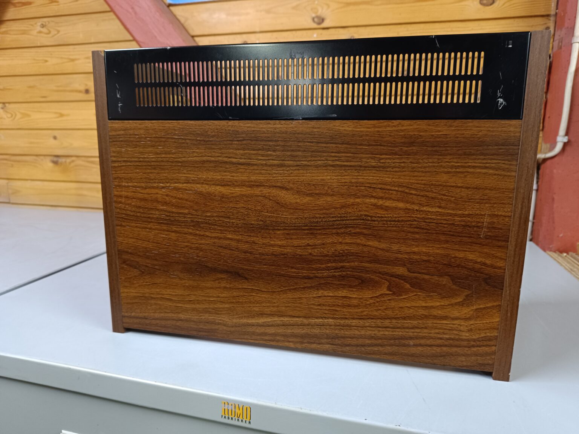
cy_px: 217
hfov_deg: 71.6
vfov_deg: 56.8
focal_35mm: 24
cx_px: 290
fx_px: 401
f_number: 1.88
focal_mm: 5.59
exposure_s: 1/25
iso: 897
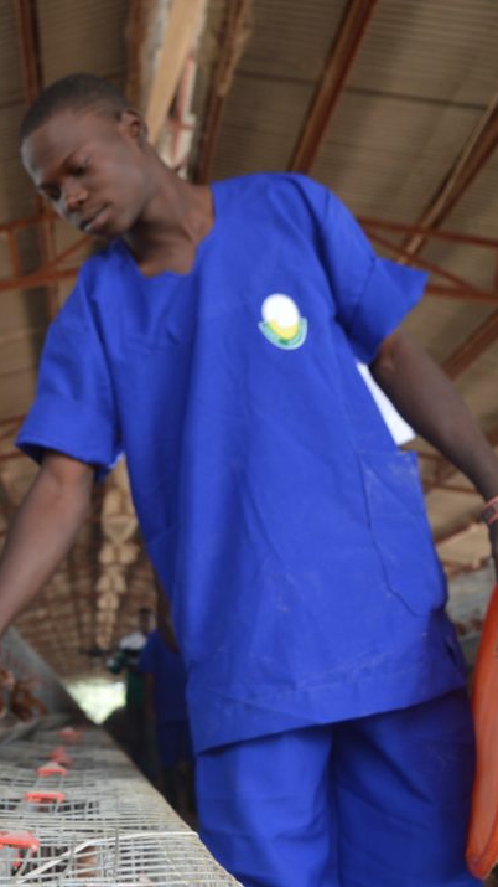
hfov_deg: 21.6
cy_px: 443
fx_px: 1169
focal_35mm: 50
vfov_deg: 41.5
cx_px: -157
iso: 400
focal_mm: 21
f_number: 5
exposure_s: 1/100
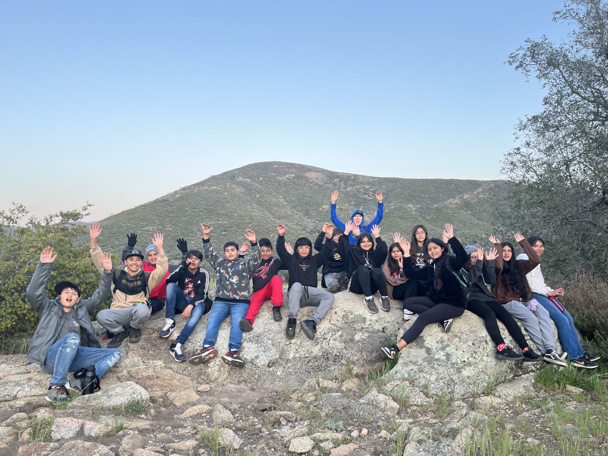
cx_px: 304
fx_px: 457
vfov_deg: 53.1
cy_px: 228
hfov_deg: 67.3
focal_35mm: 26
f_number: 1.6
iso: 100
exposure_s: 1/122
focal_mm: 5.1
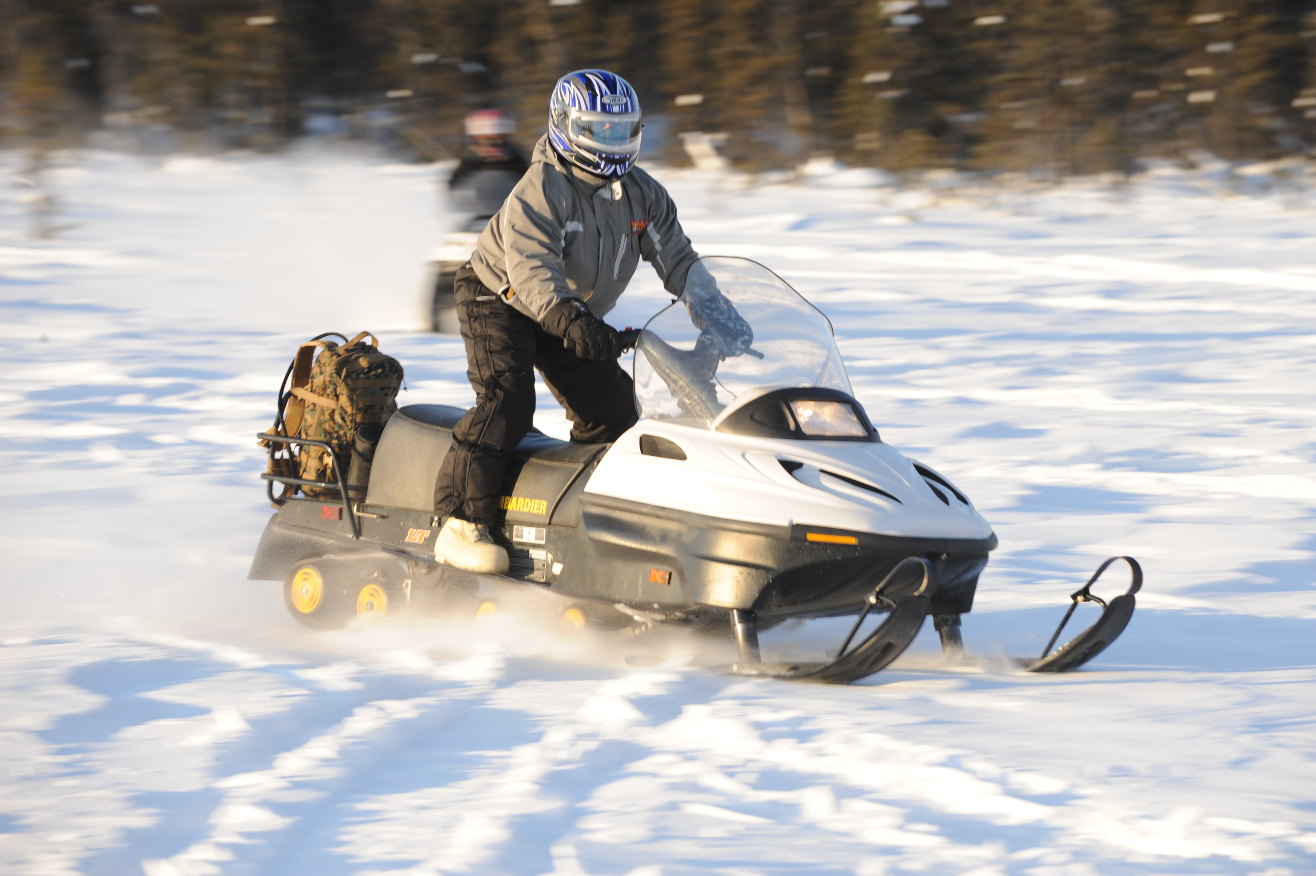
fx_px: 7306
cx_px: 658
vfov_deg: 6.9
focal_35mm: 200
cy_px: 438
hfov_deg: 10.3
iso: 200
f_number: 10
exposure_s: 1/125
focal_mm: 200
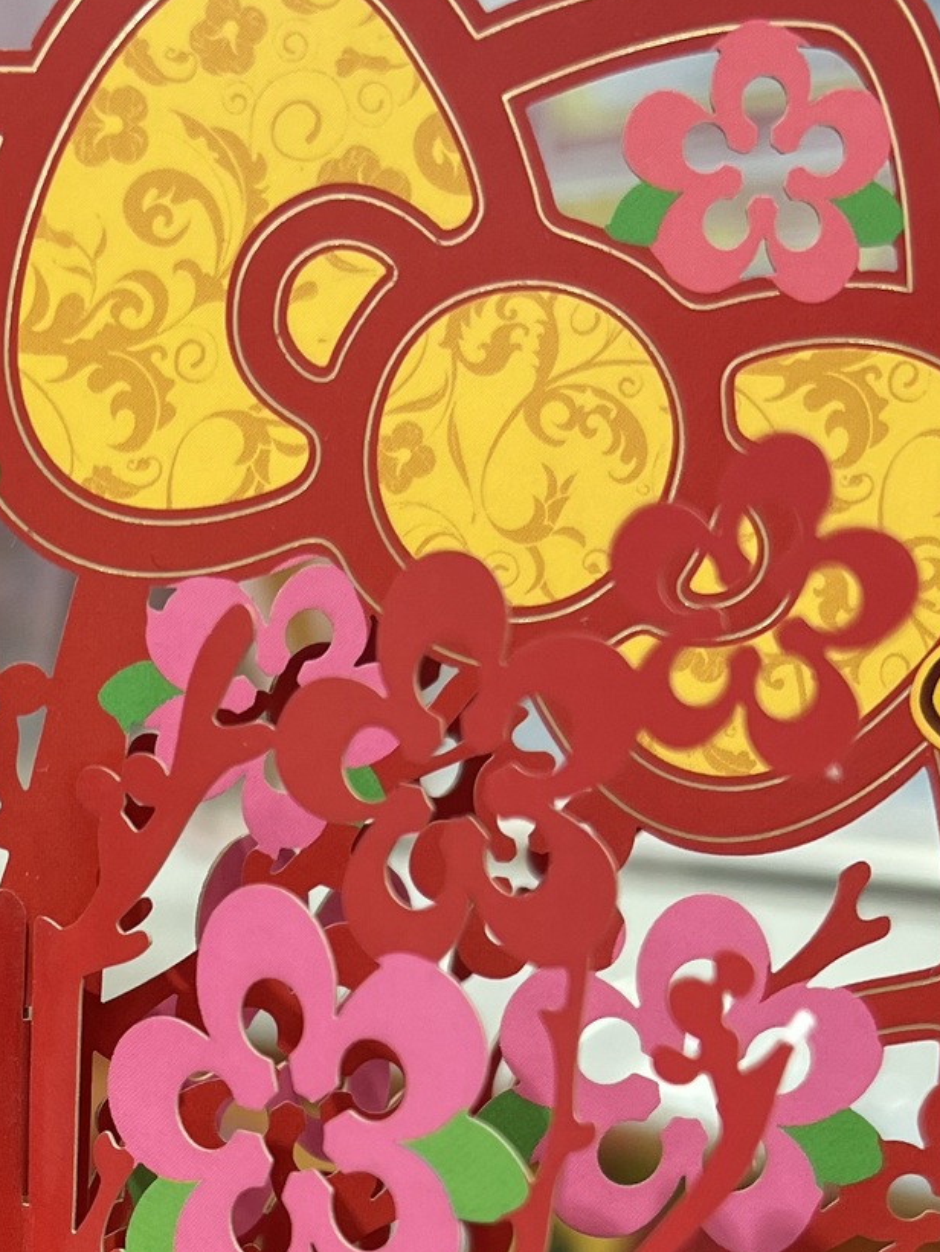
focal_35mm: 76
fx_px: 2751
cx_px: -73
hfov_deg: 18.7
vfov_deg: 24.5
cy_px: 1247
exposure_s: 1/100
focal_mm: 5.7
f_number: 1.5
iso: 64
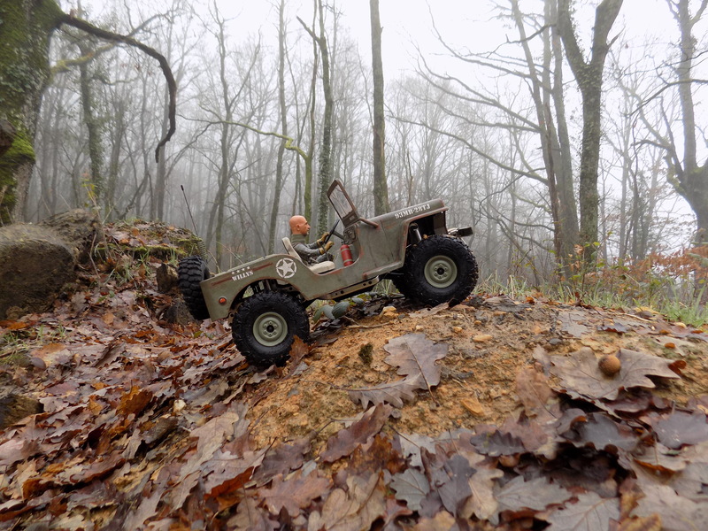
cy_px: 266
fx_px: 470
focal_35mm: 23
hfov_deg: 73.9
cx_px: 354
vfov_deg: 58.9
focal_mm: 4
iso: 80
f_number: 3.1
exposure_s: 1/125
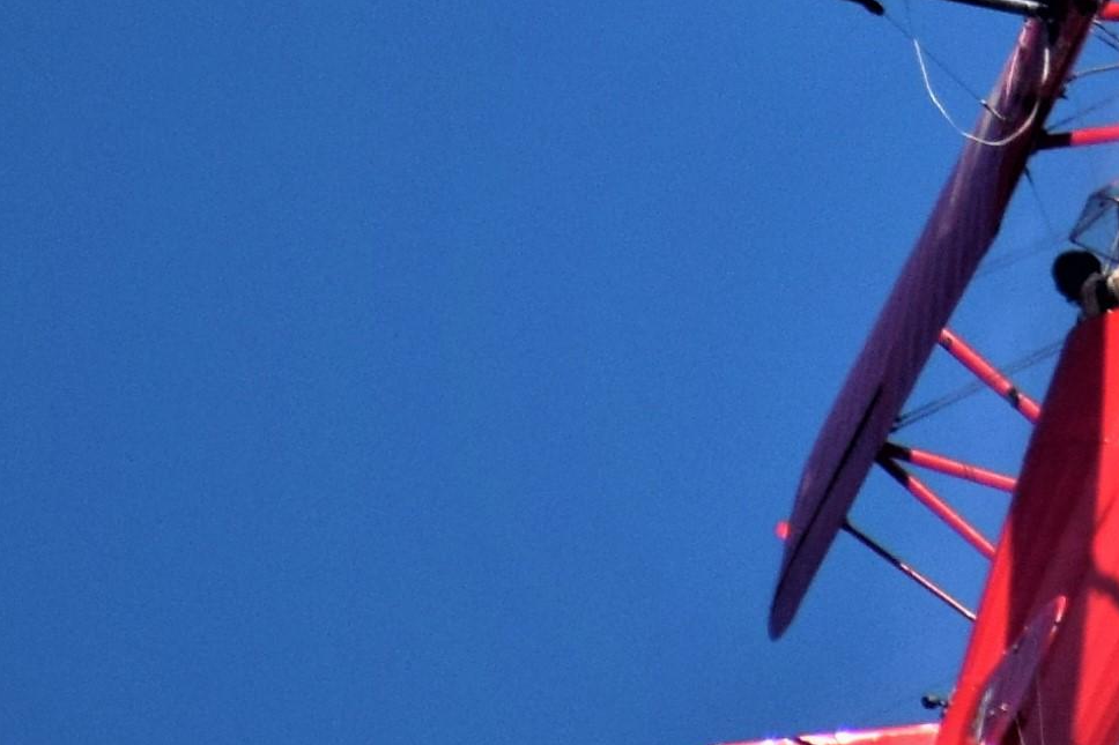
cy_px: 346
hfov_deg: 1.6
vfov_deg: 1.1
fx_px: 40119
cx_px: 1304
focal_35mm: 1291
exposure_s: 1/1600
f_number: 6.3
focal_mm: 300
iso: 400
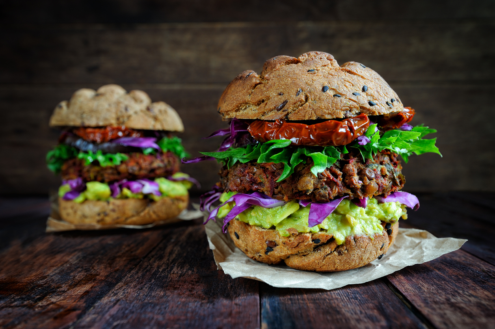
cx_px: 248
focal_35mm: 27
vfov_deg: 47.8
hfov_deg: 67.4
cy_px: 164
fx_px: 371
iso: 200
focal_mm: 27
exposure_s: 1/2
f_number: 8
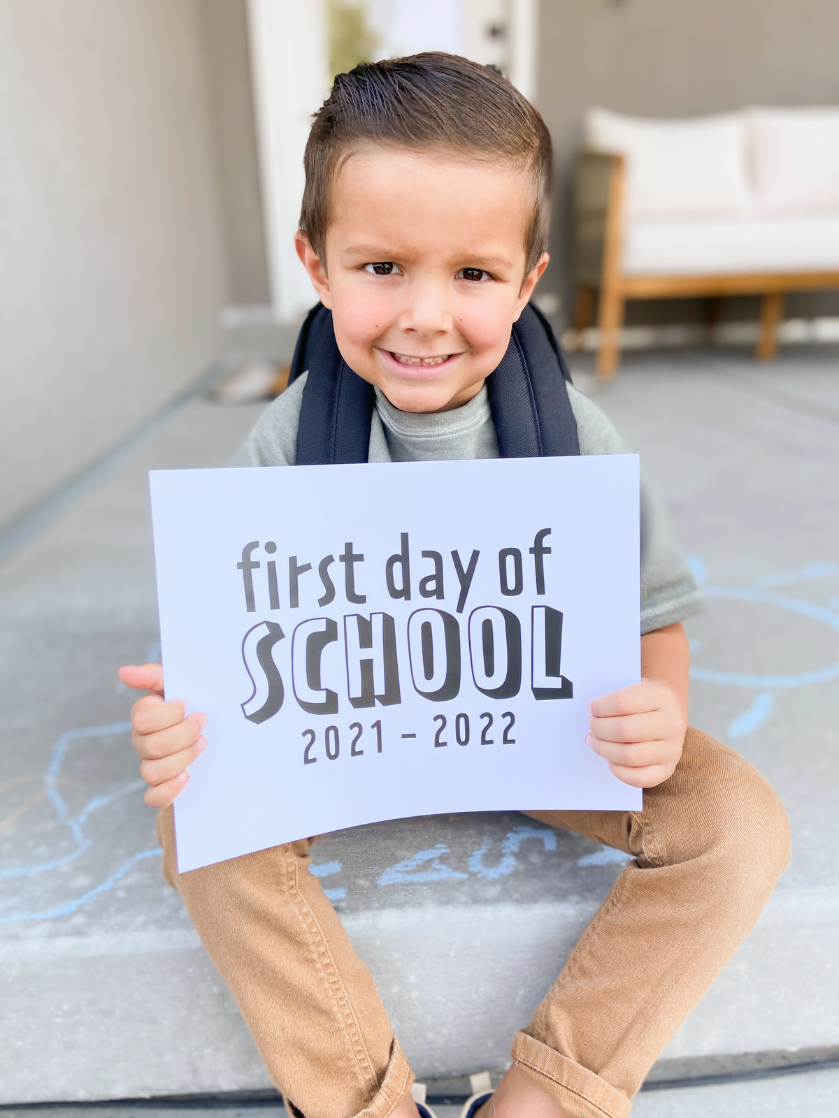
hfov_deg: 53.1
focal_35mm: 26
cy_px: 559
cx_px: 420
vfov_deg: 67.3
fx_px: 840
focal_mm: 4.25
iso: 32
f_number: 1.8
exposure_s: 1/640
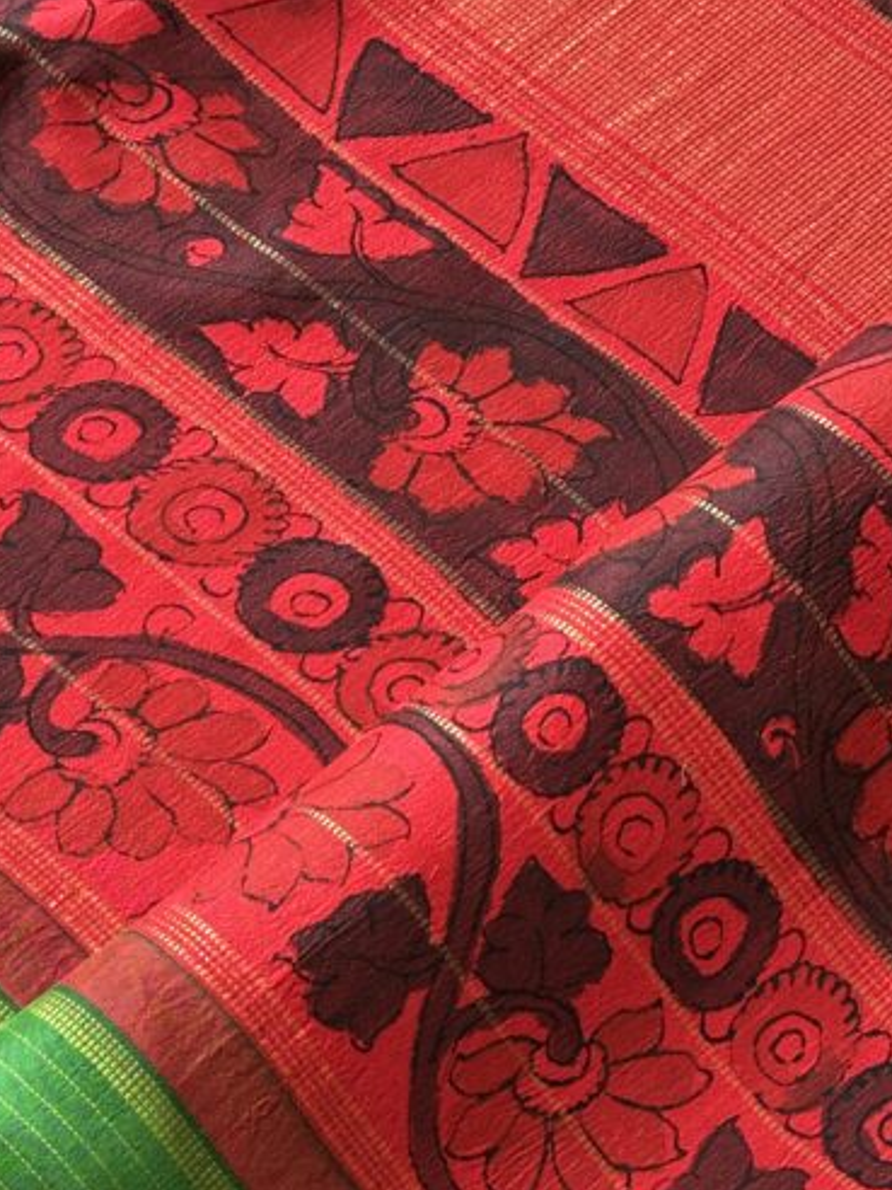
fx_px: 3436
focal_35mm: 100
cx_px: 60
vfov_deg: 19.3
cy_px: 1076
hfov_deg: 14.6
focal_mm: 6.86
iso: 80
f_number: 1.78
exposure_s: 1/83
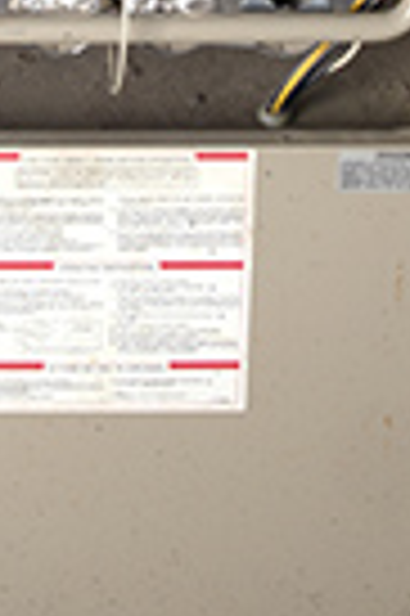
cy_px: -58
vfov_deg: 15.6
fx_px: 2192
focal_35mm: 128
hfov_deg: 10.7
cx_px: 122
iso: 100
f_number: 22
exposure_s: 1/45
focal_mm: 26
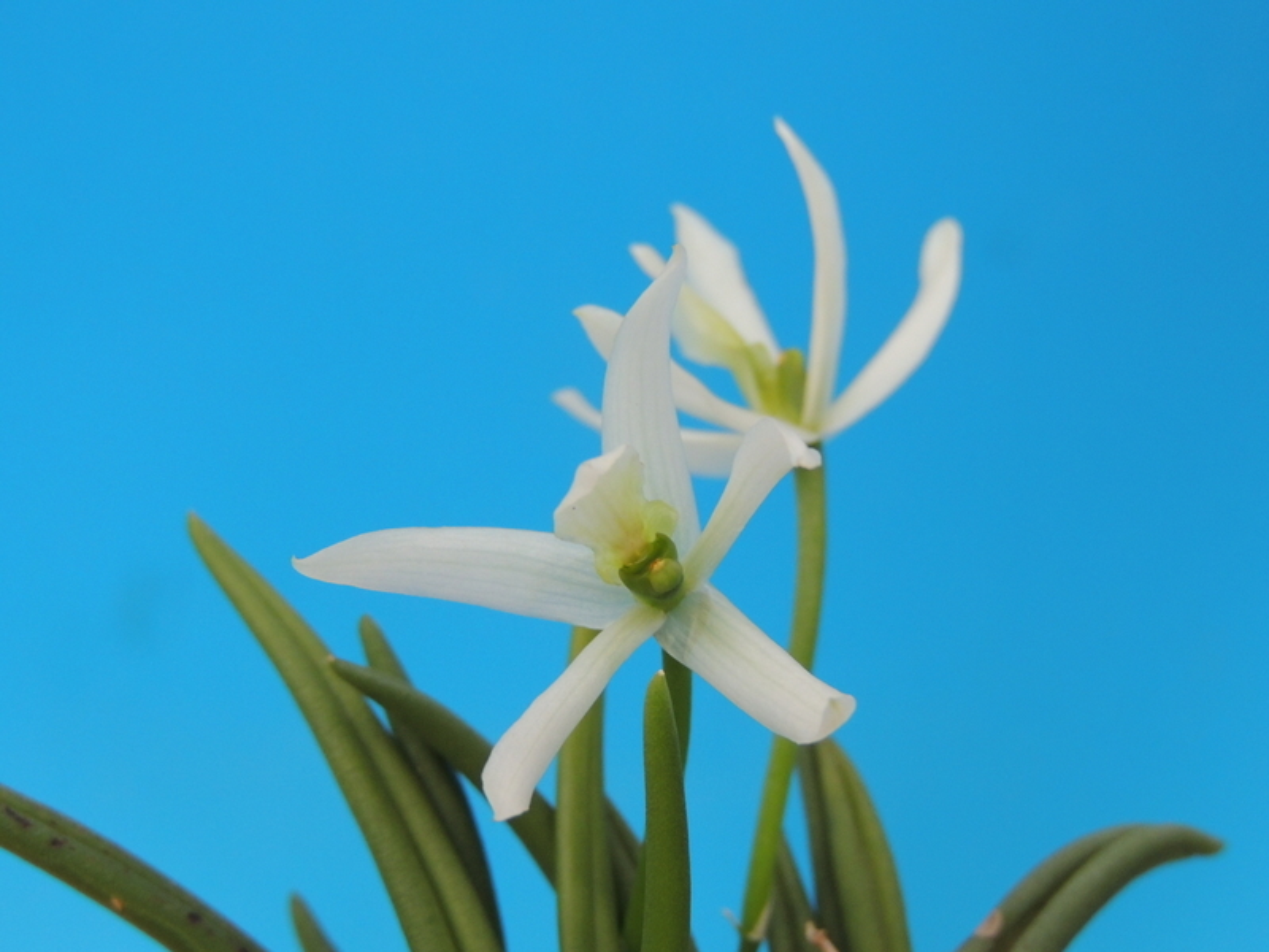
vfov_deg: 21.0
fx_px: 2566
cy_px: 476
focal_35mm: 70
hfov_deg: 27.8
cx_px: 634
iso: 400
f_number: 3.9
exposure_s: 1/320
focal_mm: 12.4
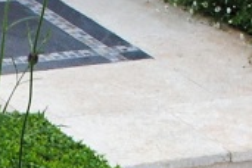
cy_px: 463
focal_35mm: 270
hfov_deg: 7.4
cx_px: -208
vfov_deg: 4.9
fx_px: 1890
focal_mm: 24
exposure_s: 1/80
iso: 200
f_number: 4.5
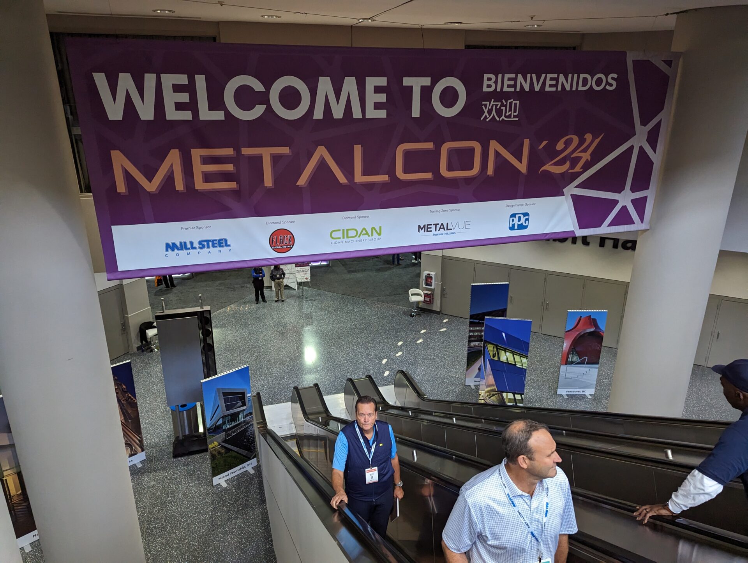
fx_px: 519
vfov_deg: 56.9
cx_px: 374
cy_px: 282
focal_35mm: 24
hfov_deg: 71.5
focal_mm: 6.81
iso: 1129
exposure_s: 1/499
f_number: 1.85
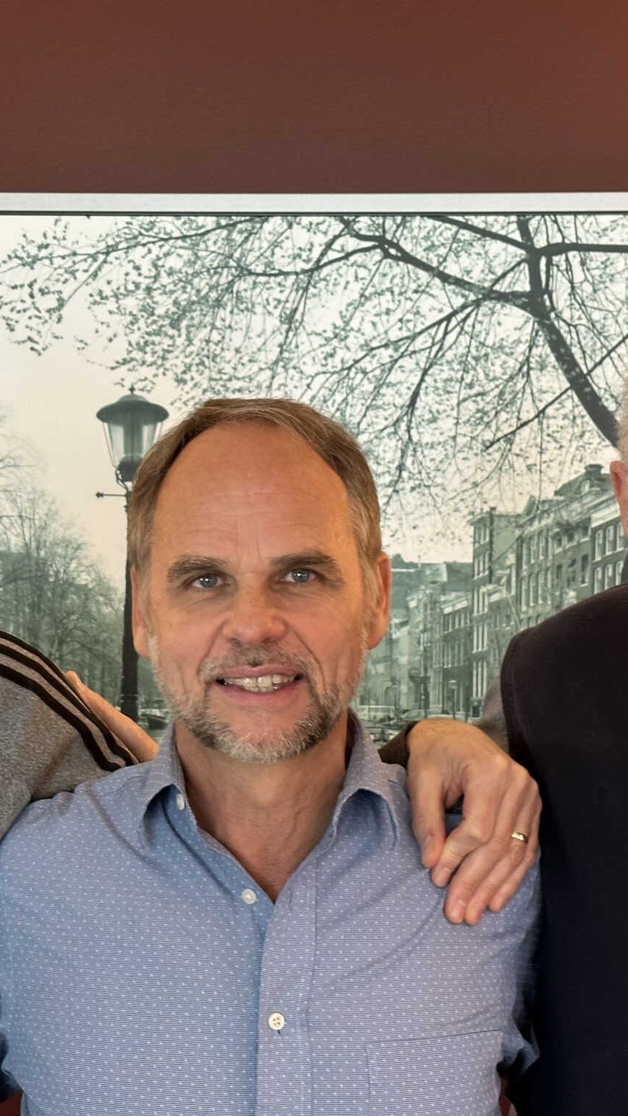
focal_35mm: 70
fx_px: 2072
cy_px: 559
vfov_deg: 30.1
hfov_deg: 17.2
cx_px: 248
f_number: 1.78
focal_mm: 6.86
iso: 200
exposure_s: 1/40
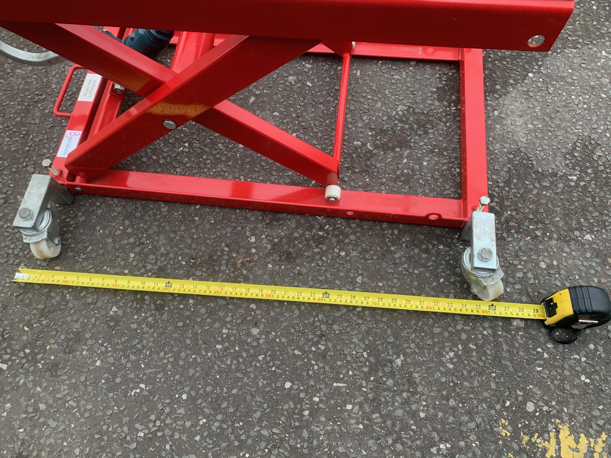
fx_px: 459
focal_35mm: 26
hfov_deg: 67.3
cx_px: 306
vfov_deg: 53.1
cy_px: 229
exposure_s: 1/66
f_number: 1.8
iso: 100
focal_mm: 4.25
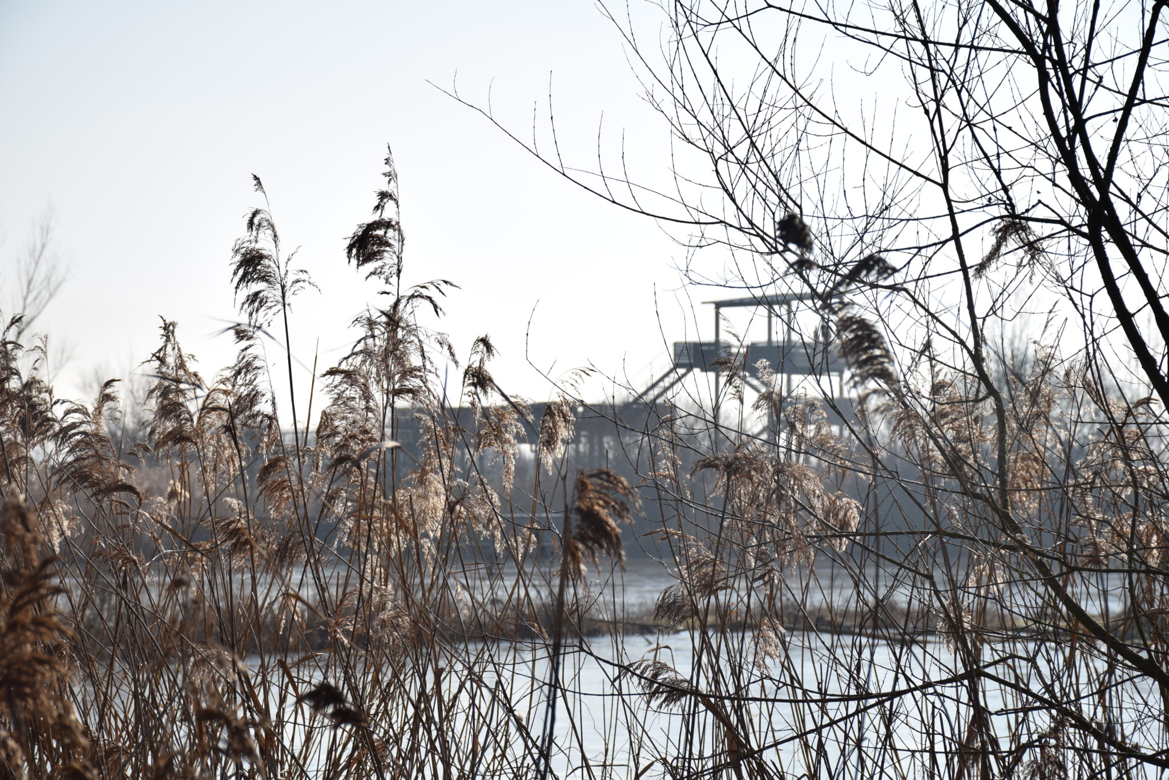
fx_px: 3654
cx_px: 584
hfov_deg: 18.2
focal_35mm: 112
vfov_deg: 12.2
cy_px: 390
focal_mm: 75
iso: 200
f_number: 8
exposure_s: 1/1000
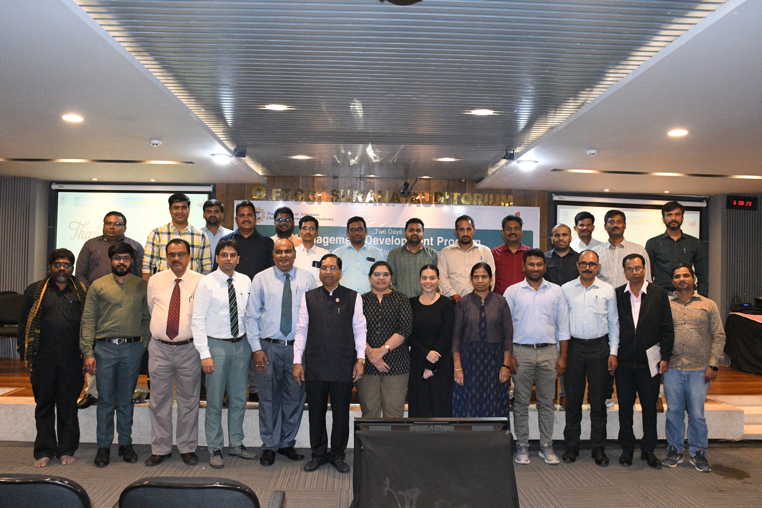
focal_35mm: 27
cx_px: 381
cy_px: 254
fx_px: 571
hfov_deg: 67.4
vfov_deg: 47.9
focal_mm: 18
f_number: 5.6
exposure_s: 1/125
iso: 6400
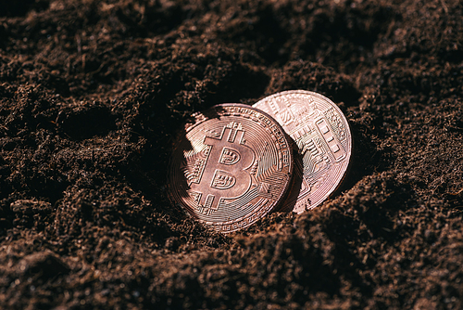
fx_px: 1351
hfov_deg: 19.4
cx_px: 232
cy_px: 155
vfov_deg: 13.1
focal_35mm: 105
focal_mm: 105
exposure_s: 1/160
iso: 100
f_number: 9
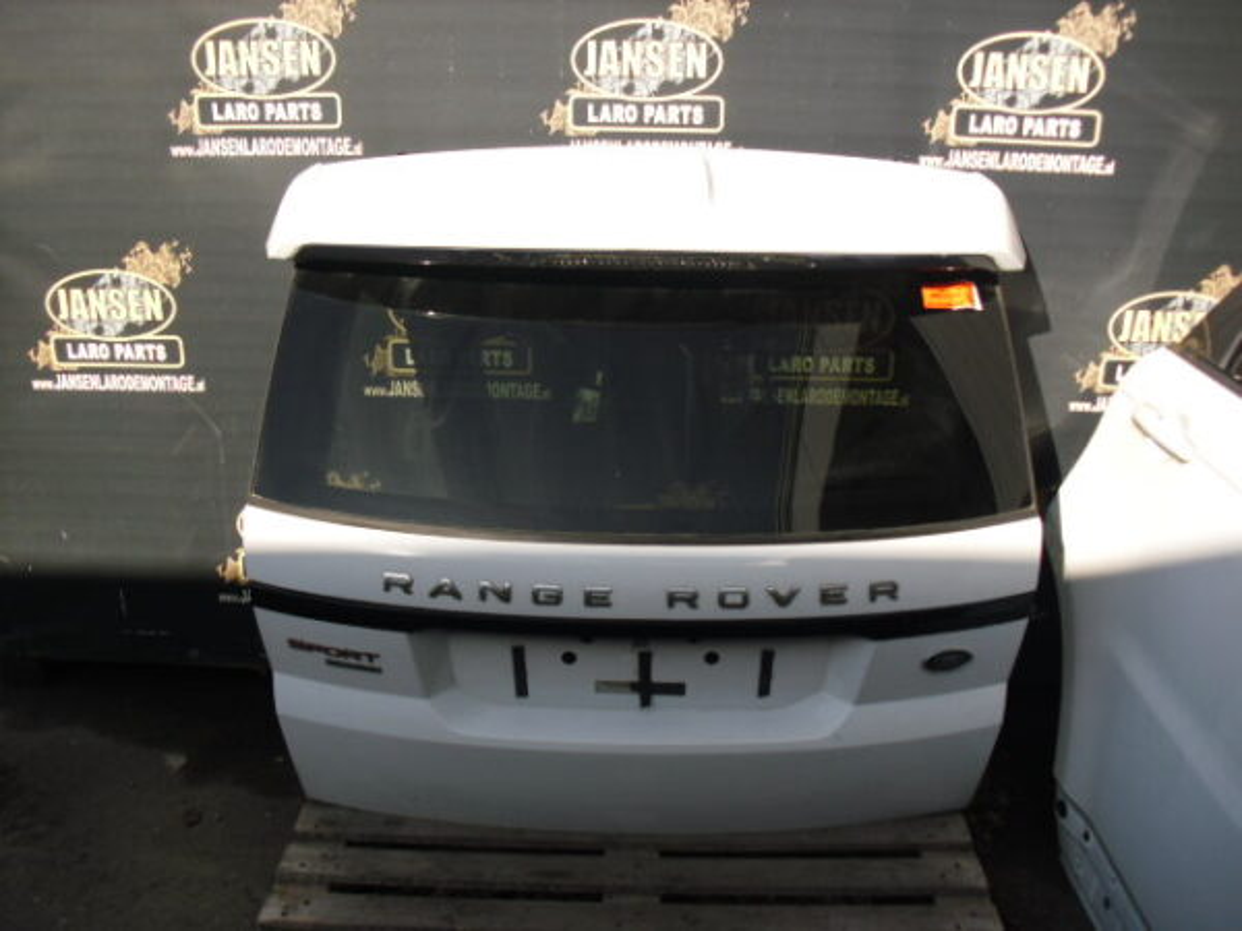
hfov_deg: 51.4
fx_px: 1292
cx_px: 621
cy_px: 466
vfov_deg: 39.7
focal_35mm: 36
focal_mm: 6.3
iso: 100
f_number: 7.8
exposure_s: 1/125
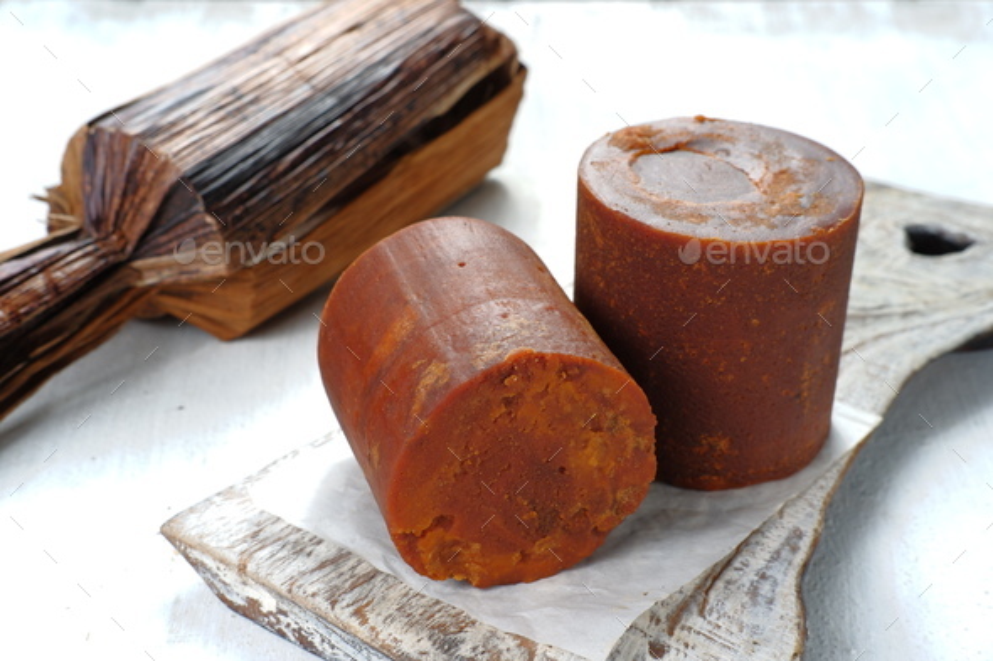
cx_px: 496
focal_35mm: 53
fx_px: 1461
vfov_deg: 25.5
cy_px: 330
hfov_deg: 37.5
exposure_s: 1/80
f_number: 8
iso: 100
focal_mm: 35
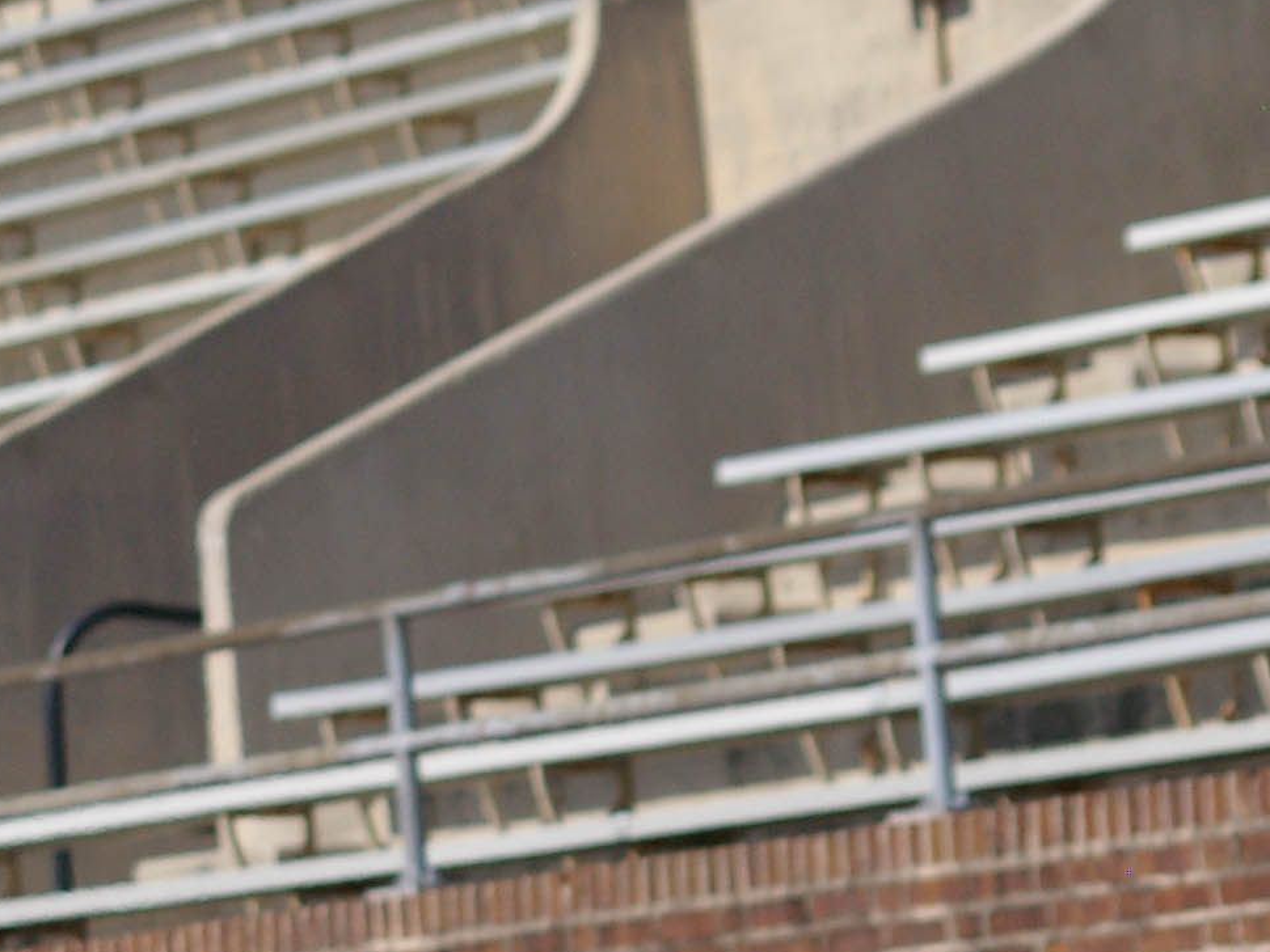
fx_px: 11485
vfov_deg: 4.7
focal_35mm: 313
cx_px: -491
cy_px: 1108
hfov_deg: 6.3
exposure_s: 1/2000
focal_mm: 70
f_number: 5.6
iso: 400
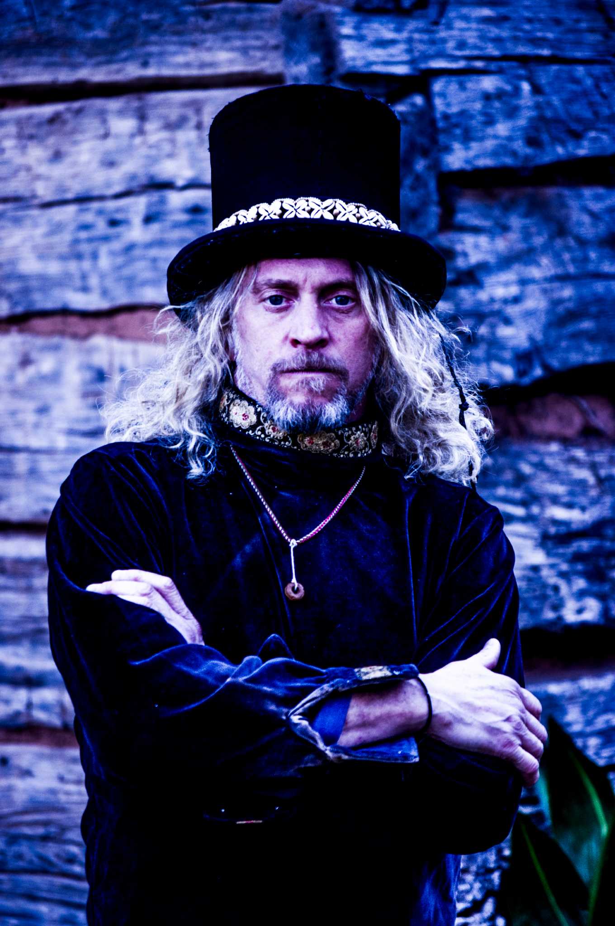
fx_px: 5318
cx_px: 308
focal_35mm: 207
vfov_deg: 10.0
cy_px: 463
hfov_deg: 6.6
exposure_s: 1/200
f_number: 4.5
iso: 400
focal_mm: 137.5
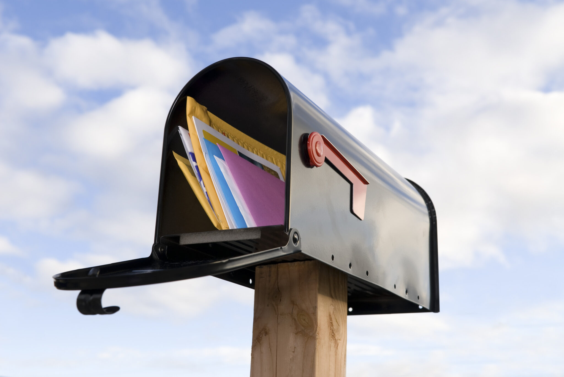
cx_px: 282
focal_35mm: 48
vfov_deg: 28.1
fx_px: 753
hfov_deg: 41.1
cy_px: 188
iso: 100
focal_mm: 32
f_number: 5
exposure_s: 1/125
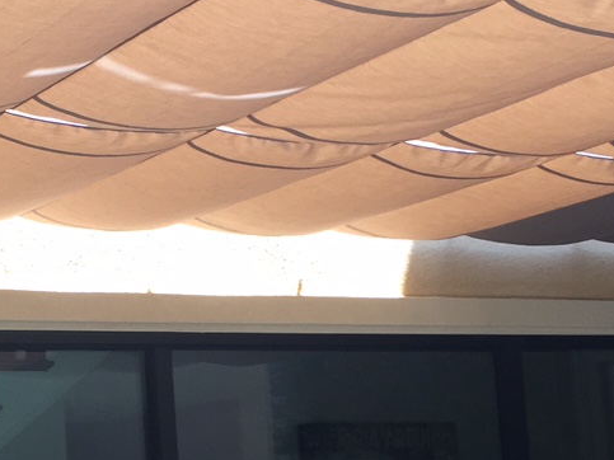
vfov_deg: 14.9
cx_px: 94
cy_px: 398
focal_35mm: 98
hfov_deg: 19.8
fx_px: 1738
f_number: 2.2
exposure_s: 1/120
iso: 32
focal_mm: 4.15
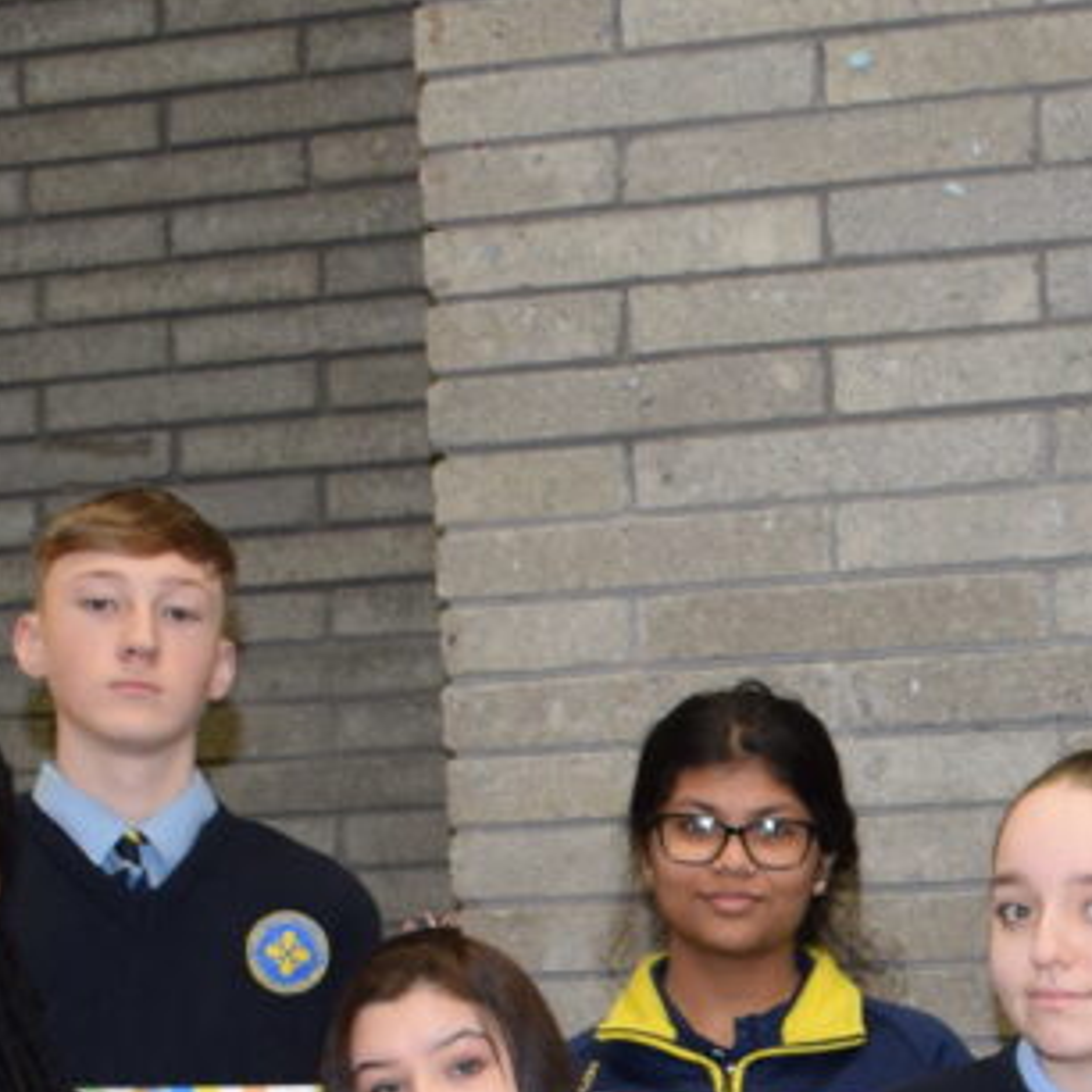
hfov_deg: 14.6
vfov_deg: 14.7
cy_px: 1303
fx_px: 4104
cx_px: 1342
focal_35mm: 115
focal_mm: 18
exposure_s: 1/60
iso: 800
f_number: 3.5
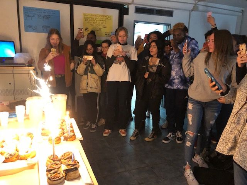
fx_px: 200
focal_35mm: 28
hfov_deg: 63.4
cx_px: 124
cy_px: 92
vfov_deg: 49.7
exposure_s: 1/4
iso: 100
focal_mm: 4
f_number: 1.8
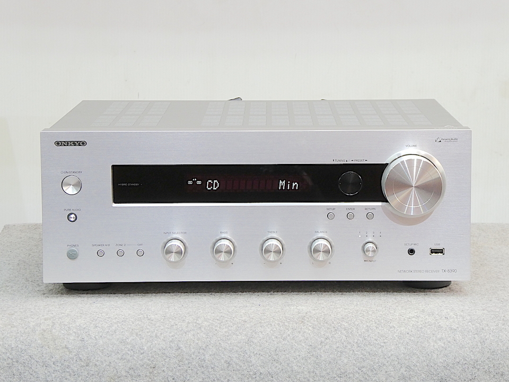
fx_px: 1559
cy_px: 191
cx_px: 254
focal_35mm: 106
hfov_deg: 18.5
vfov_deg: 14.0
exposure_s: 1/13
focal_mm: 19
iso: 200
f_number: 5.1
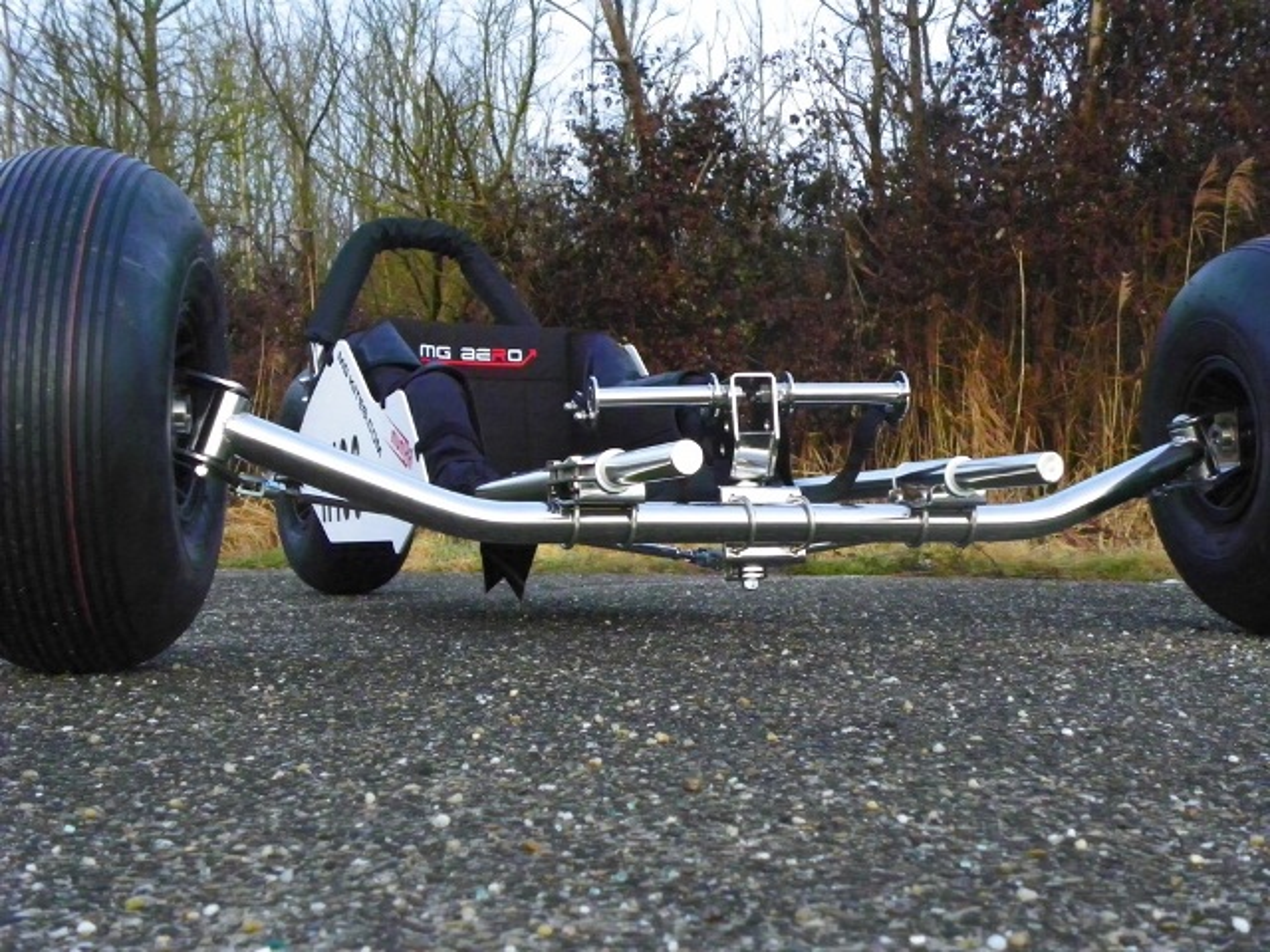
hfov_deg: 39.7
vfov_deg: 30.3
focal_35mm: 48
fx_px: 1761
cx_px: 635
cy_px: 476
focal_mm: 8.5
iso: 640
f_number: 3.2
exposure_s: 1/40
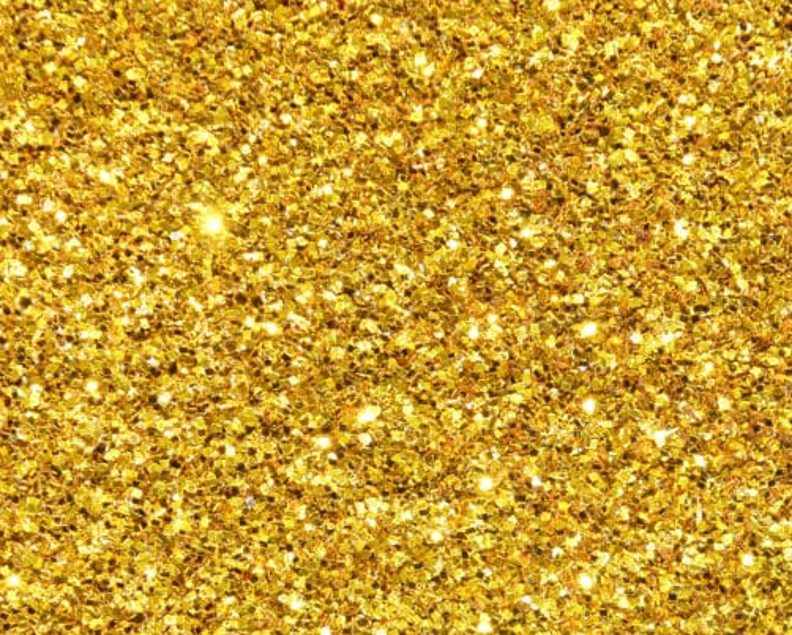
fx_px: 6449
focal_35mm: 275
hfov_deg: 7.0
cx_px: 565
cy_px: 693
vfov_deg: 5.6
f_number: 10
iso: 200
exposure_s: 1/250
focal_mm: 70
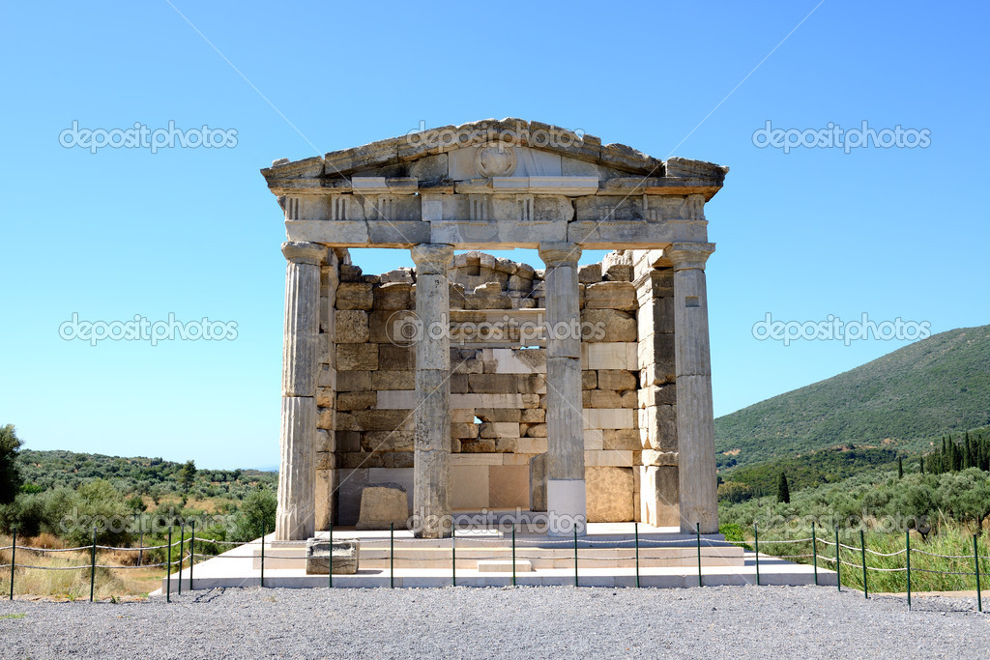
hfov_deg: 54.4
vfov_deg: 37.9
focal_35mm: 35
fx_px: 963
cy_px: 330
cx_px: 495
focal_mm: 35
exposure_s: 1/200
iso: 100
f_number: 8
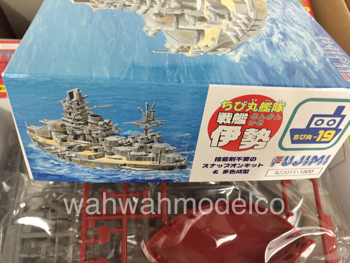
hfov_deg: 61.7
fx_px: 293
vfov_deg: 48.2
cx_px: 175
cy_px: 132
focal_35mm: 29
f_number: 2.2
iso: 250
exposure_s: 1/20
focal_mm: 4.15
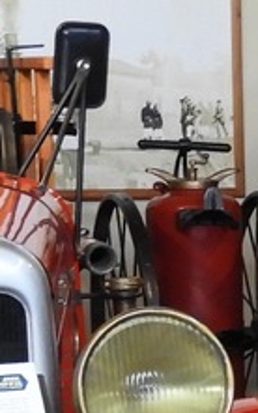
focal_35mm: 166
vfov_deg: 12.5
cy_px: 396
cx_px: 548
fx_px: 1869
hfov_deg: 7.5
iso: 400
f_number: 3.3
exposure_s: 1/15
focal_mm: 4.3
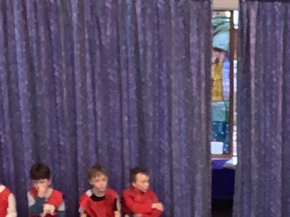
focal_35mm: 119
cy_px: 365
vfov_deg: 11.7
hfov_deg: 16.3
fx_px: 997
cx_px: 271
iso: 160
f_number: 2.4
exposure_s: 1/50
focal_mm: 3.3
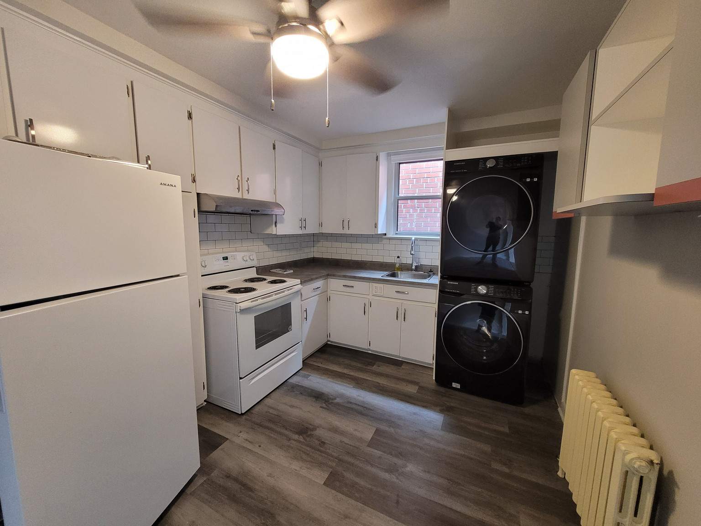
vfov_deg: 89.9
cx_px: 350
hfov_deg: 106.2
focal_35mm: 13
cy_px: 263
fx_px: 263
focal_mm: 1.74
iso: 320
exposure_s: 1/40
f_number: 2.2
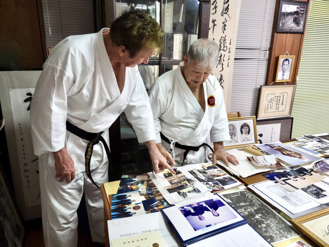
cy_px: 124
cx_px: 164
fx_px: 228
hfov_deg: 71.6
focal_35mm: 24
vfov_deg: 56.8
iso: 400
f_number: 2.8
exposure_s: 1/25
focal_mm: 4.3
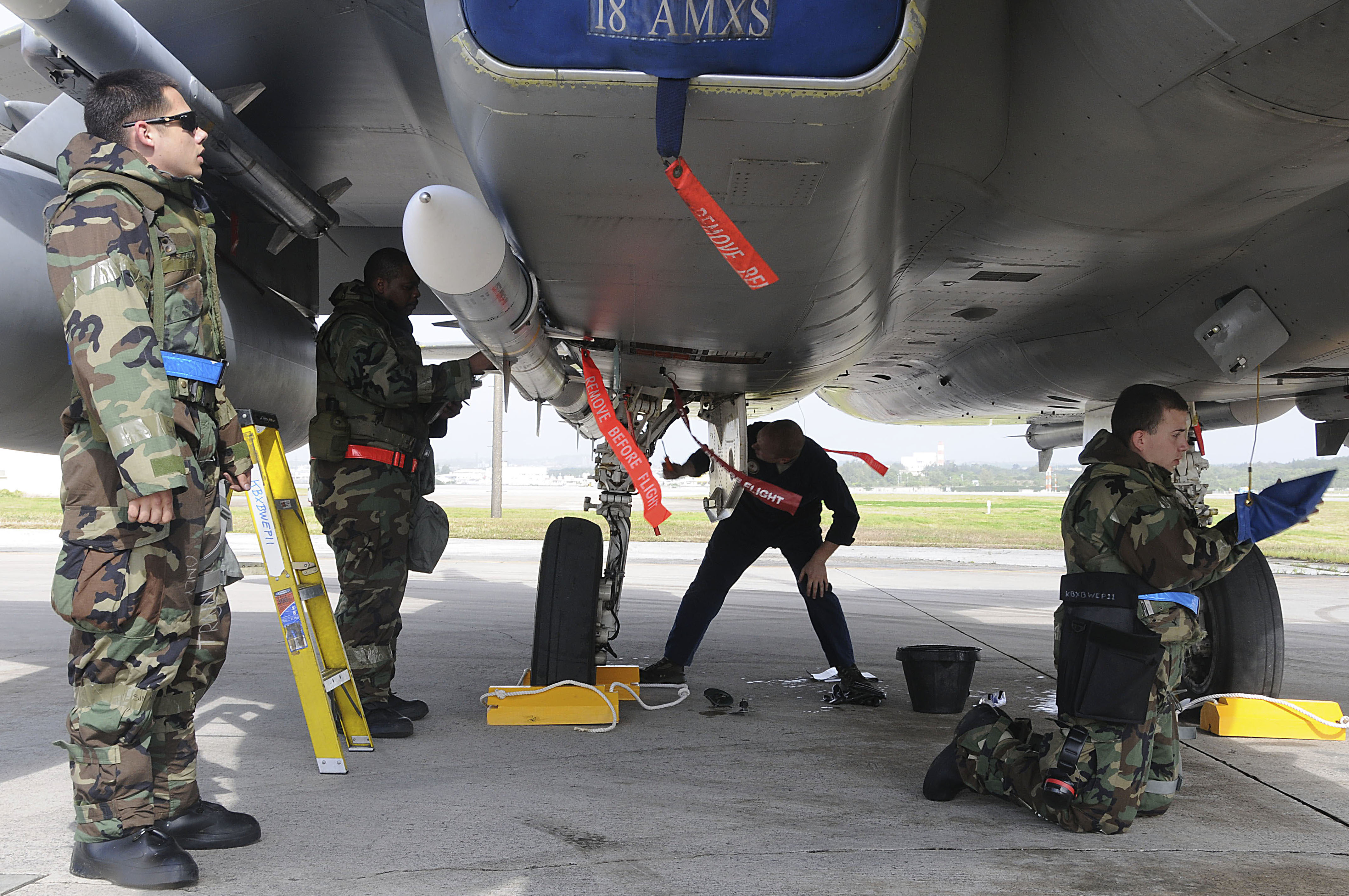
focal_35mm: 40
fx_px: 1516
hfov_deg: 48.0
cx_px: 674
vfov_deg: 32.9
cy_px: 448
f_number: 13
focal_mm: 27
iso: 250
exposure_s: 1/100
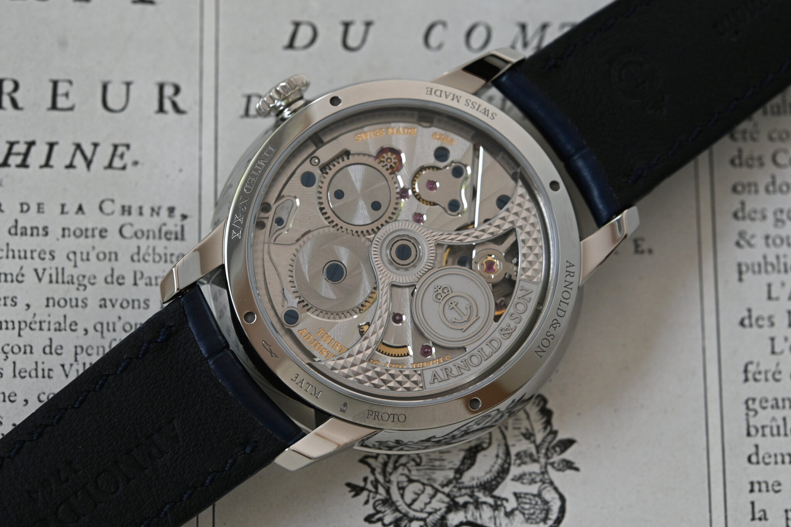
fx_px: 1318
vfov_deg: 22.6
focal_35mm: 60
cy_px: 264
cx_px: 396
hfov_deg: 33.4
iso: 400
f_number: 8
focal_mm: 60
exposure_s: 1/125
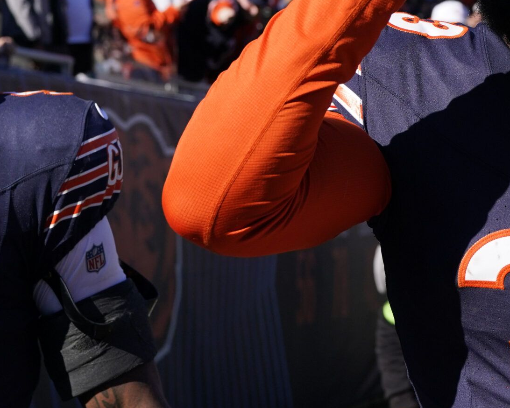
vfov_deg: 14.0
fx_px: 1661
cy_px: 116
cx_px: 594
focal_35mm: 110
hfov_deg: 16.8
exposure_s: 1/2500
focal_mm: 50
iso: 500
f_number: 5.6
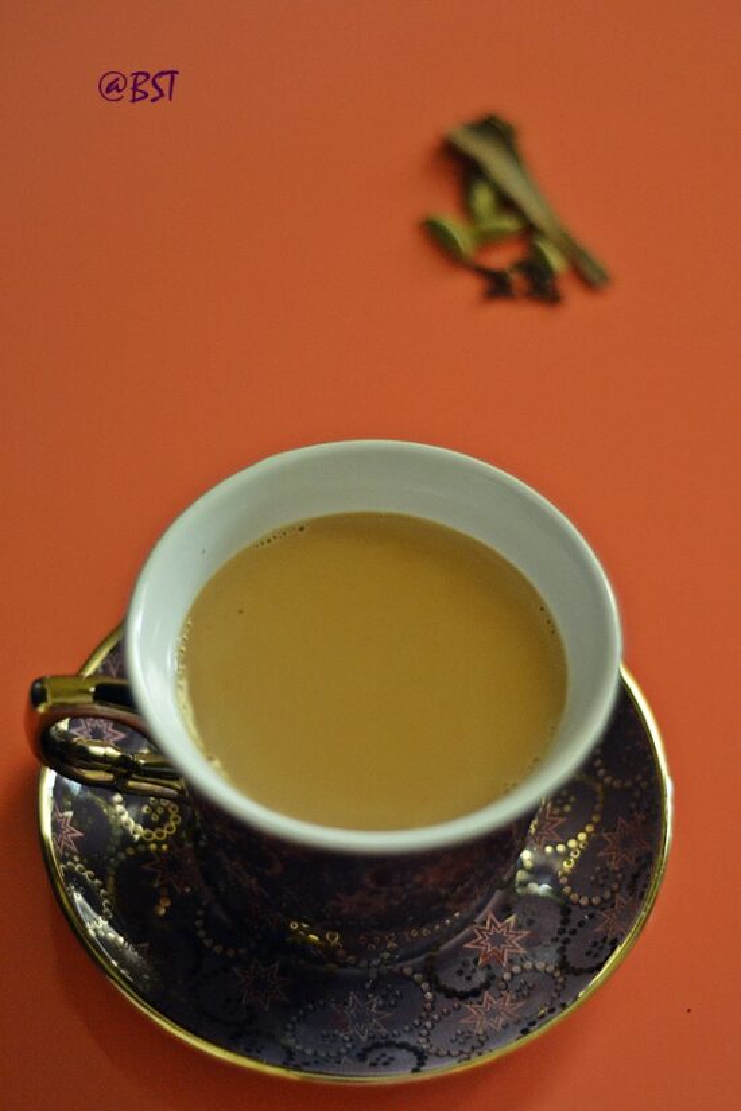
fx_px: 2315
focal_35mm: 75
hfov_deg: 18.2
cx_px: 370
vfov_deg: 27.0
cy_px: 556
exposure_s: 1/60
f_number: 1.8
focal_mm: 50
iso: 1400
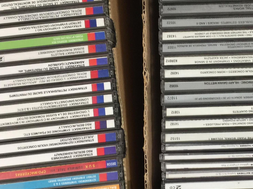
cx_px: 234
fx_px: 468
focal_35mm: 64
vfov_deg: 22.9
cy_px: 103
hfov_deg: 28.9
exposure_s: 1/17
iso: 50
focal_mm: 4.15
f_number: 2.2
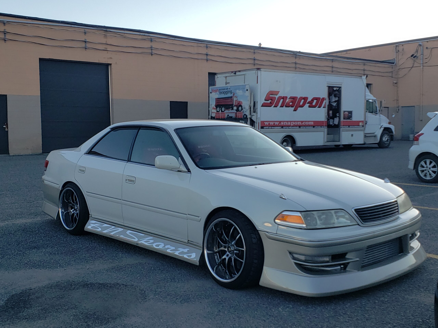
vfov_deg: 53.1
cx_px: 219
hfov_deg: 67.3
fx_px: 329
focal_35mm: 26
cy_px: 164
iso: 50
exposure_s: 1/616
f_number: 2.4
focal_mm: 4.3
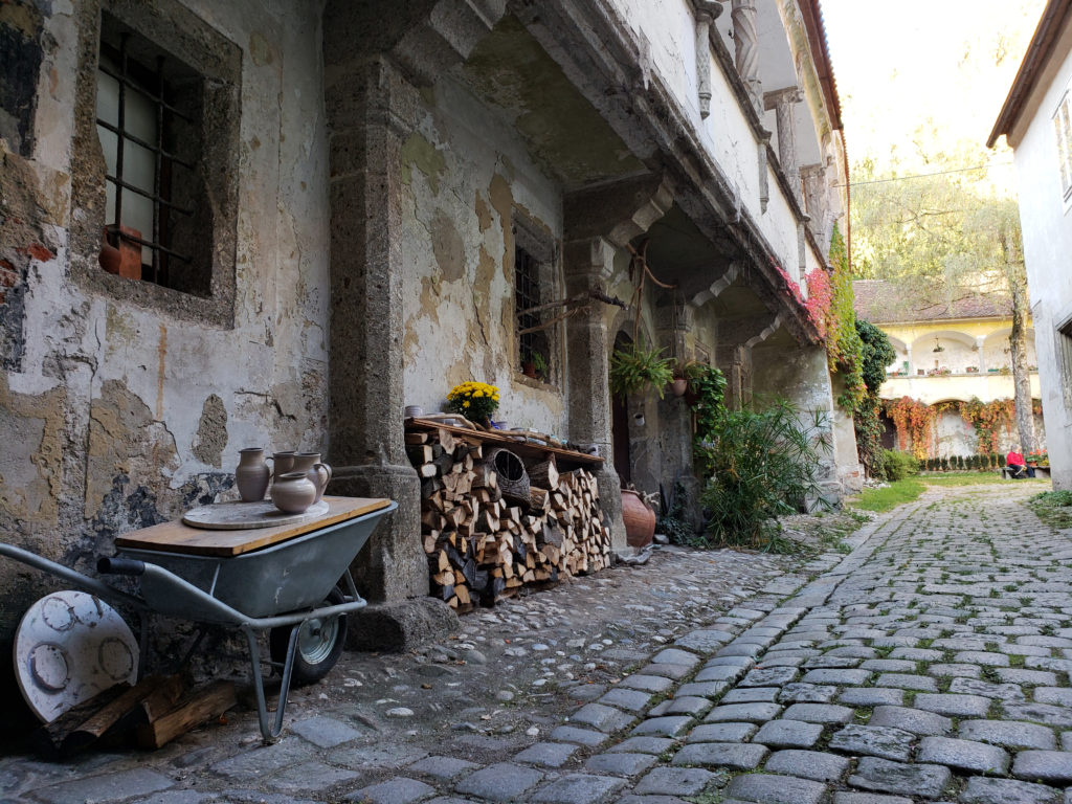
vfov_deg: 53.1
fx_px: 805
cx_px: 536
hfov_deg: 67.3
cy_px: 402
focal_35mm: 26
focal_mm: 4.3
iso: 100
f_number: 2.4
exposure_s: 1/50
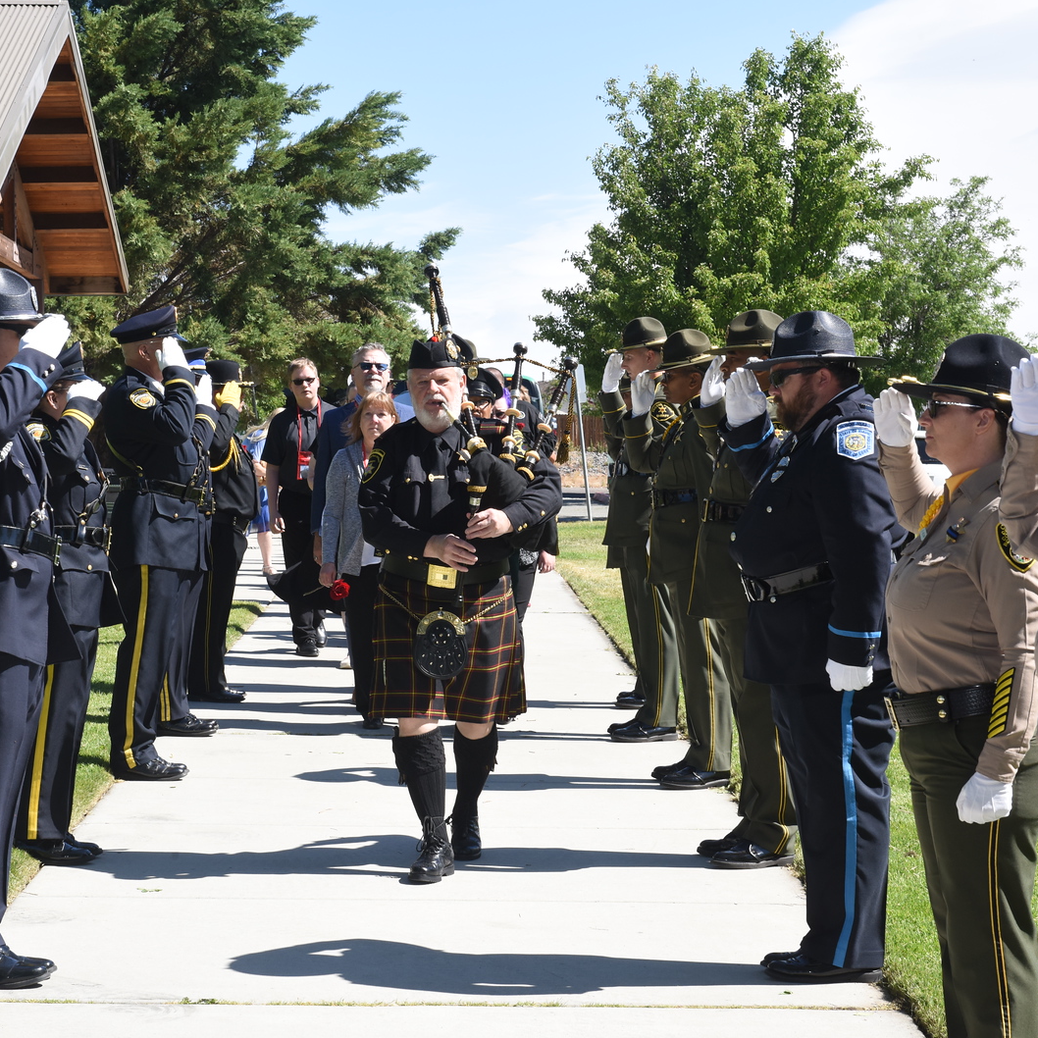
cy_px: 519
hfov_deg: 19.3
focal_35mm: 90
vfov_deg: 19.3
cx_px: 439
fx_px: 3053
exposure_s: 1/250
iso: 640
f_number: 14
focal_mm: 70
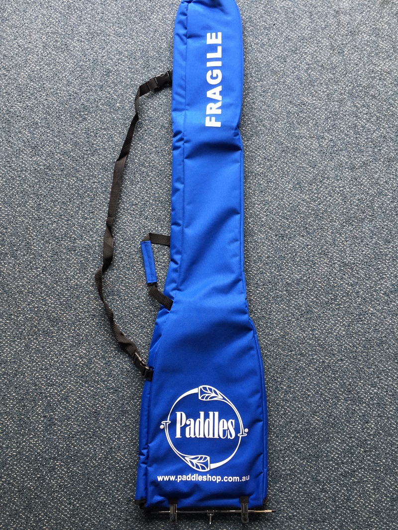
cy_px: 265
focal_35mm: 29
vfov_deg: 61.6
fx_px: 444
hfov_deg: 48.2
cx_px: 199
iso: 32
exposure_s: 1/50
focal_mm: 4.15
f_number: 2.2
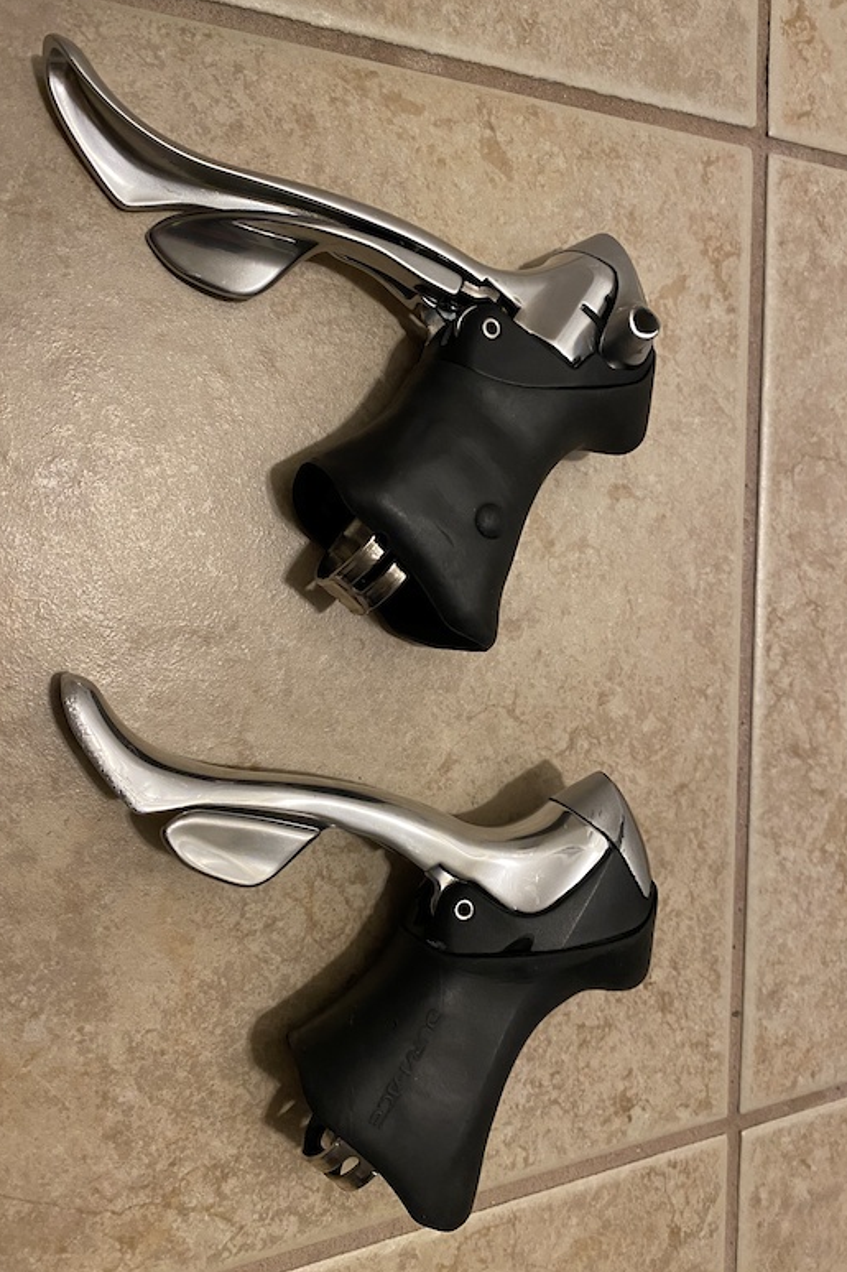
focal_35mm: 28
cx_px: 418
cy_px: 624
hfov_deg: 46.4
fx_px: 989
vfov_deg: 65.5
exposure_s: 1/60
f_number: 1.8
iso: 400
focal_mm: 4.25
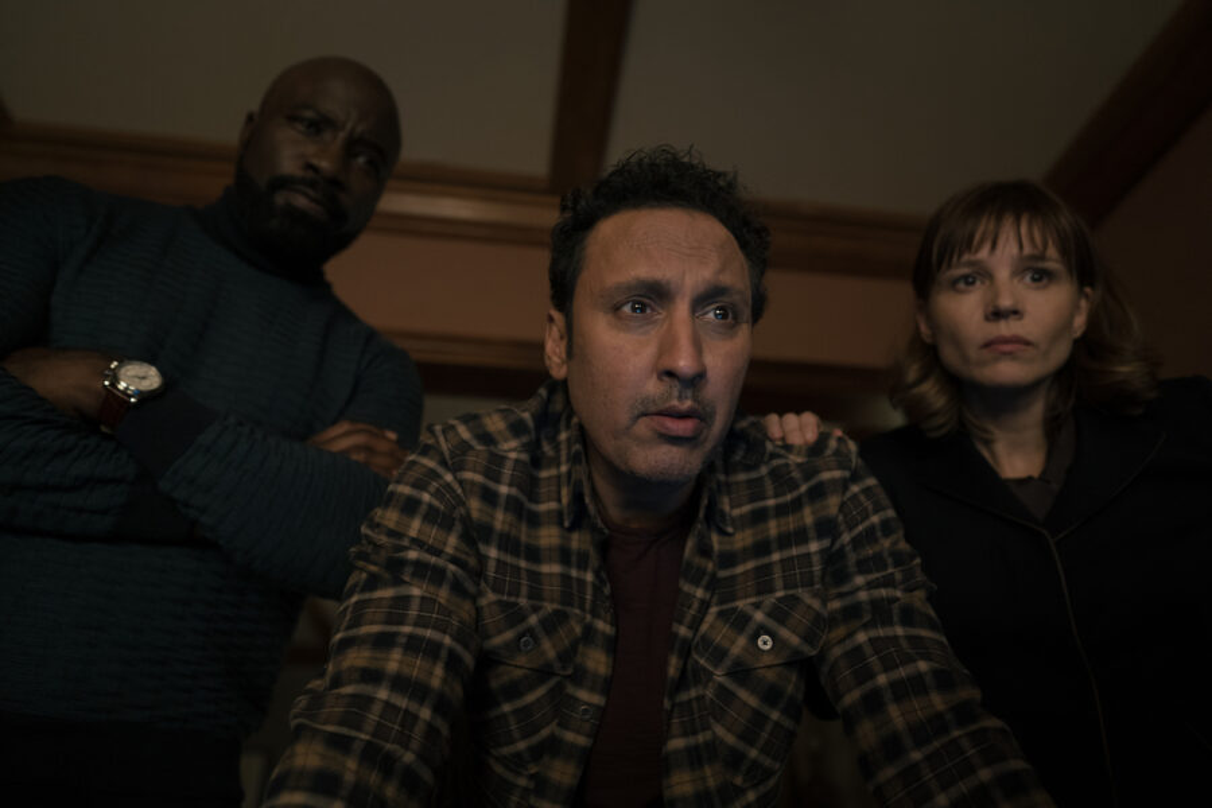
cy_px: 404
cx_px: 606
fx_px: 808
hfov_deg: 73.7
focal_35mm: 24
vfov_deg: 53.1
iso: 3200
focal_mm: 24
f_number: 2.2
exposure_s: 1/125
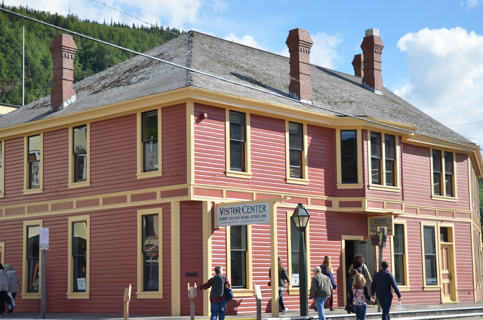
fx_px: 838
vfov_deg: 21.6
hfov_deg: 32.1
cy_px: 182
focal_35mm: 63
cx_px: 235
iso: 100
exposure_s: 1/1000
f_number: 3.3
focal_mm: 35
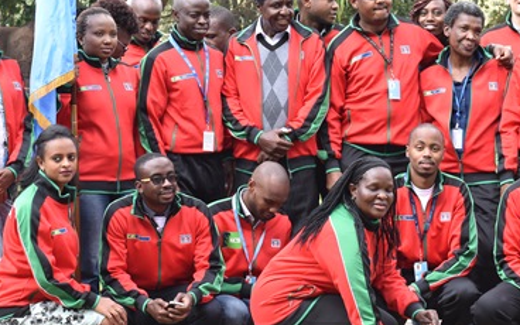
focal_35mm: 133
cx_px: 398
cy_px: 149
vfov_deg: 9.9
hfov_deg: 15.6
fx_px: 1885
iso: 400
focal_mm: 50
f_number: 7.1
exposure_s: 1/200
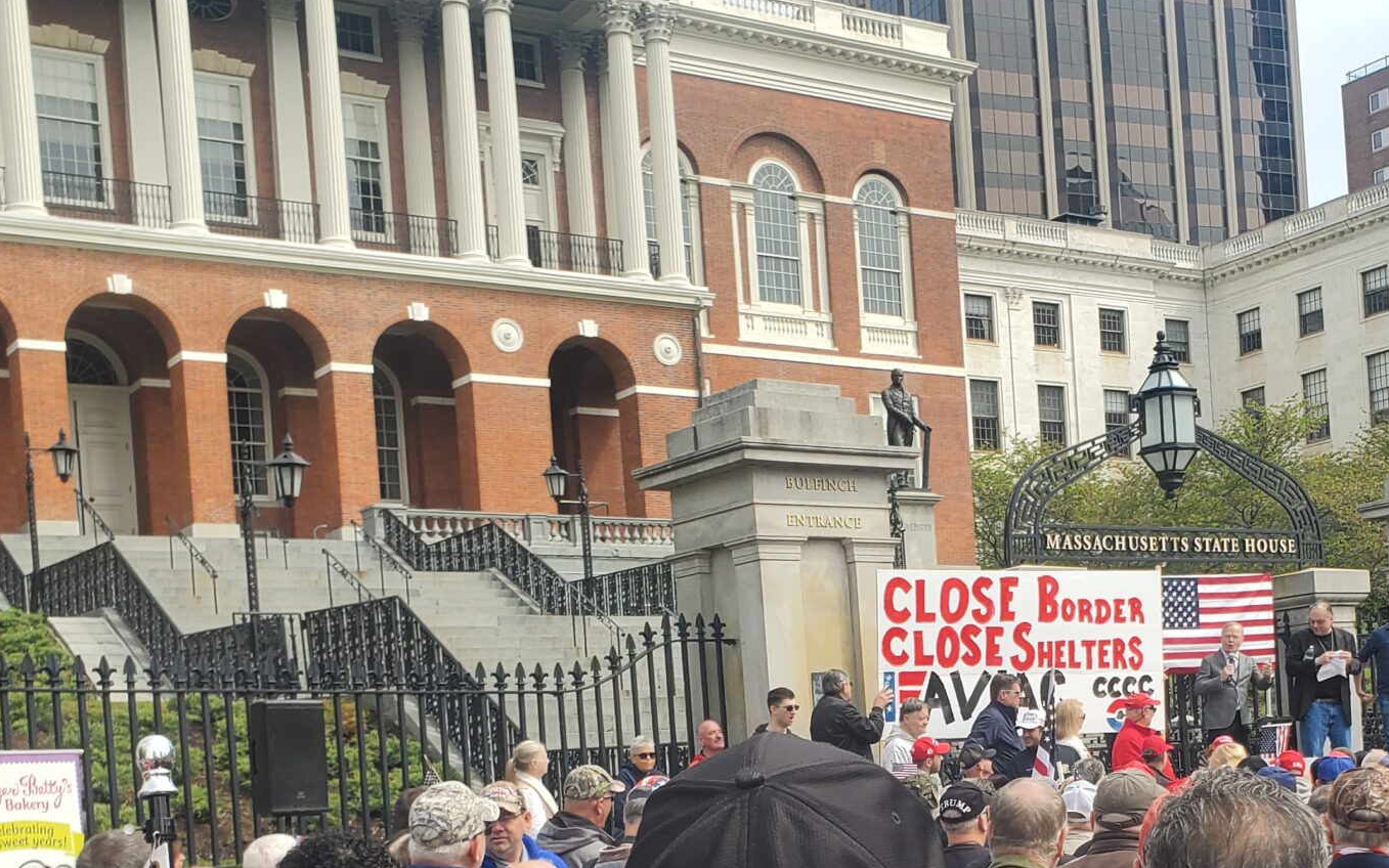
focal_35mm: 52
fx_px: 1968
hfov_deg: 38.4
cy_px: 796
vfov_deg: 24.1
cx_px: 923
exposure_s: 1/981
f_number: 2.4
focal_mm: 4.3
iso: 50
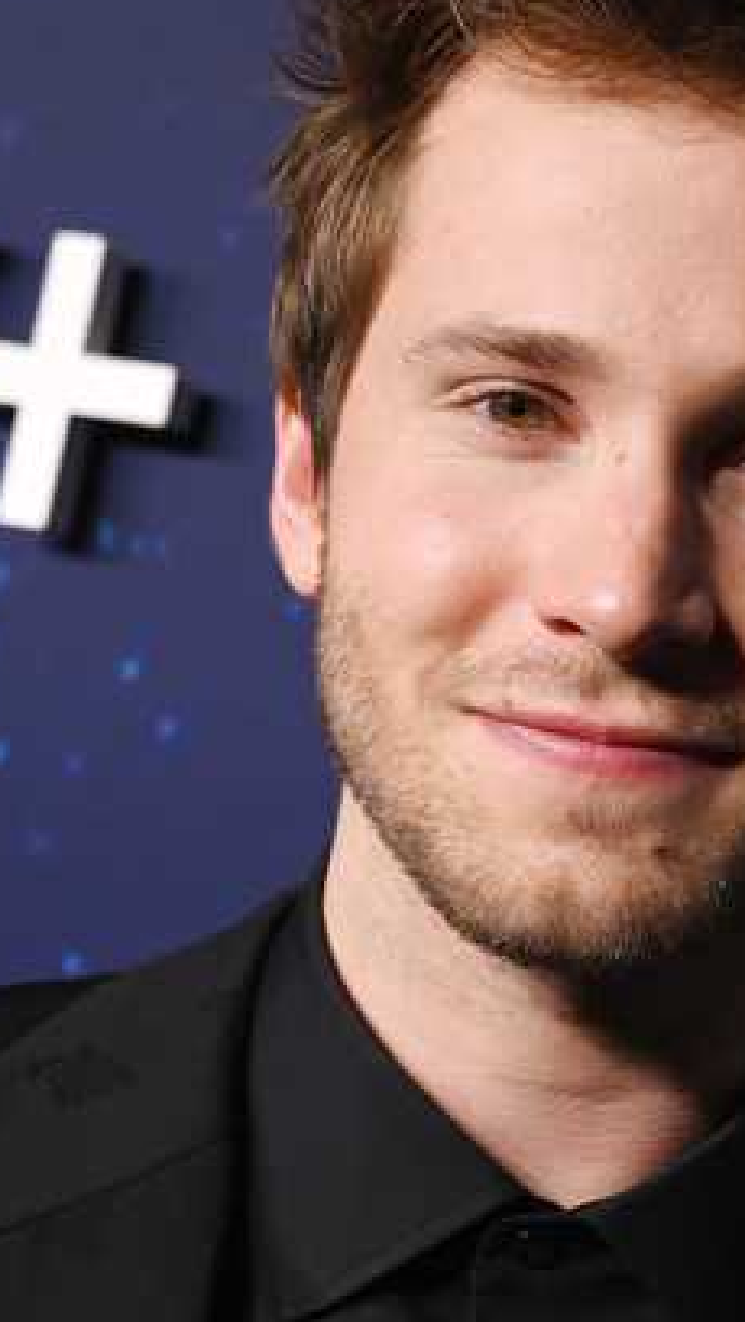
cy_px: 570
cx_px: 606
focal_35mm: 109
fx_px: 3822
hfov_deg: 11.1
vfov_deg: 19.6
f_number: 6.3
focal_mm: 59
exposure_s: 1/250
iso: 1600
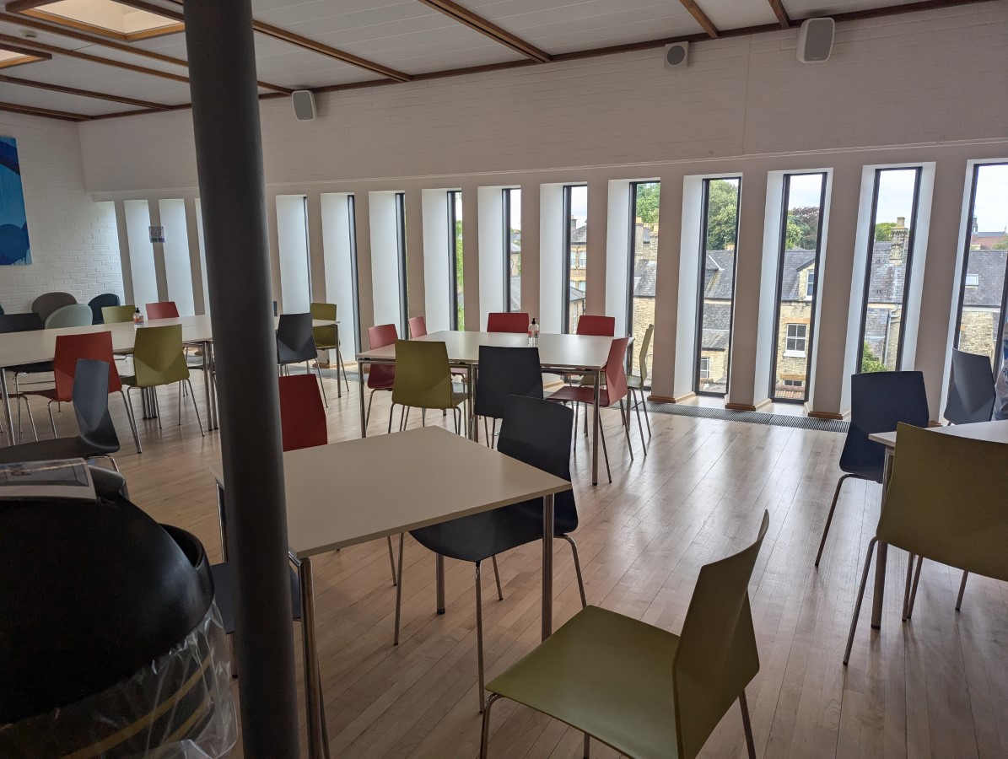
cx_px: 504
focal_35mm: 24
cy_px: 380
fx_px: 700
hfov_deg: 71.5
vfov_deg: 56.9
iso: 42
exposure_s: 1/283
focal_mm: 6.81
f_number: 1.85
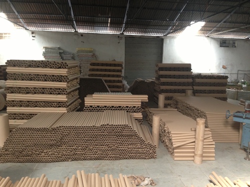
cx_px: 125
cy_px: 94
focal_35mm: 33
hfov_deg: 55.4
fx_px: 238
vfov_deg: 42.9
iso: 125
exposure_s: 1/20
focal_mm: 4.13
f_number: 2.4
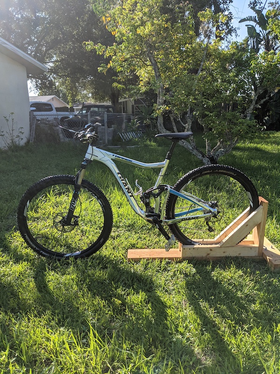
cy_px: 187
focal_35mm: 27
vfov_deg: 65.3
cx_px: 140
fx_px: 291
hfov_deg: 51.4
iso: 56
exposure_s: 1/2132
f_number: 1.73
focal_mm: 4.38
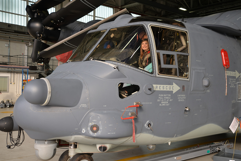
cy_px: 78
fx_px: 301
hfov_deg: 43.5
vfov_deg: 29.9
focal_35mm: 45
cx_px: 135
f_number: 5.6
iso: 200
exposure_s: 1/100
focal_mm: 40
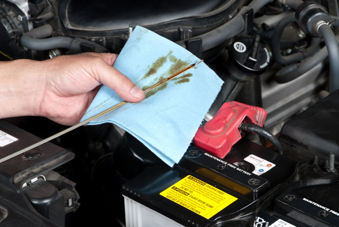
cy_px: 114
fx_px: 1343
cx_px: 170
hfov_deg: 14.4
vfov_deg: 9.7
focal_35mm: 142
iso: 200
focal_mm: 95
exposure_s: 1/80
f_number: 9
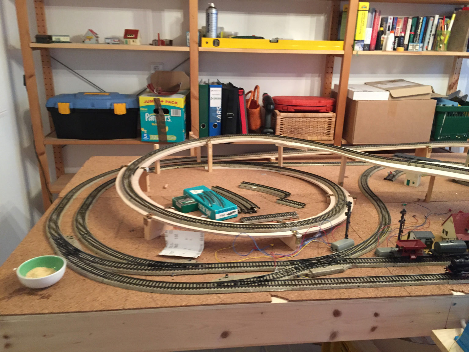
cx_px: 234
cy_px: 176
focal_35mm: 29
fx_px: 393
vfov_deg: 48.2
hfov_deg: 61.7
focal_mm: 4.15
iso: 250
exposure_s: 1/17
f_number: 2.2
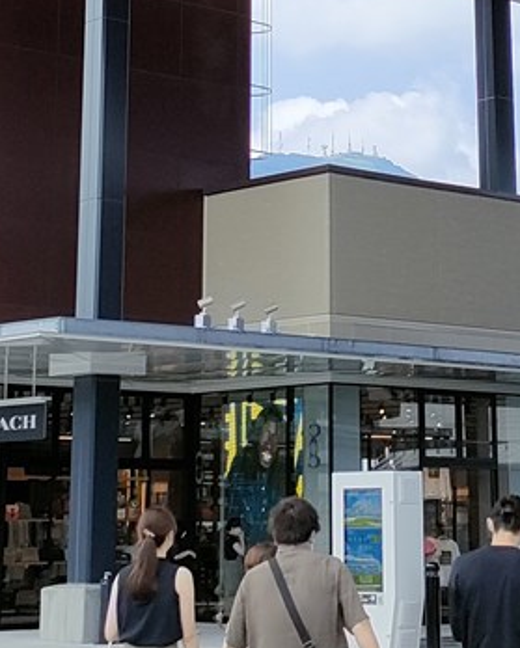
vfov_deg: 17.1
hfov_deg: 14.1
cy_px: -50
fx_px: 2094
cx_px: 319
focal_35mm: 109
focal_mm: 4.73
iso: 100
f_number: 1.7
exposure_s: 1/1584
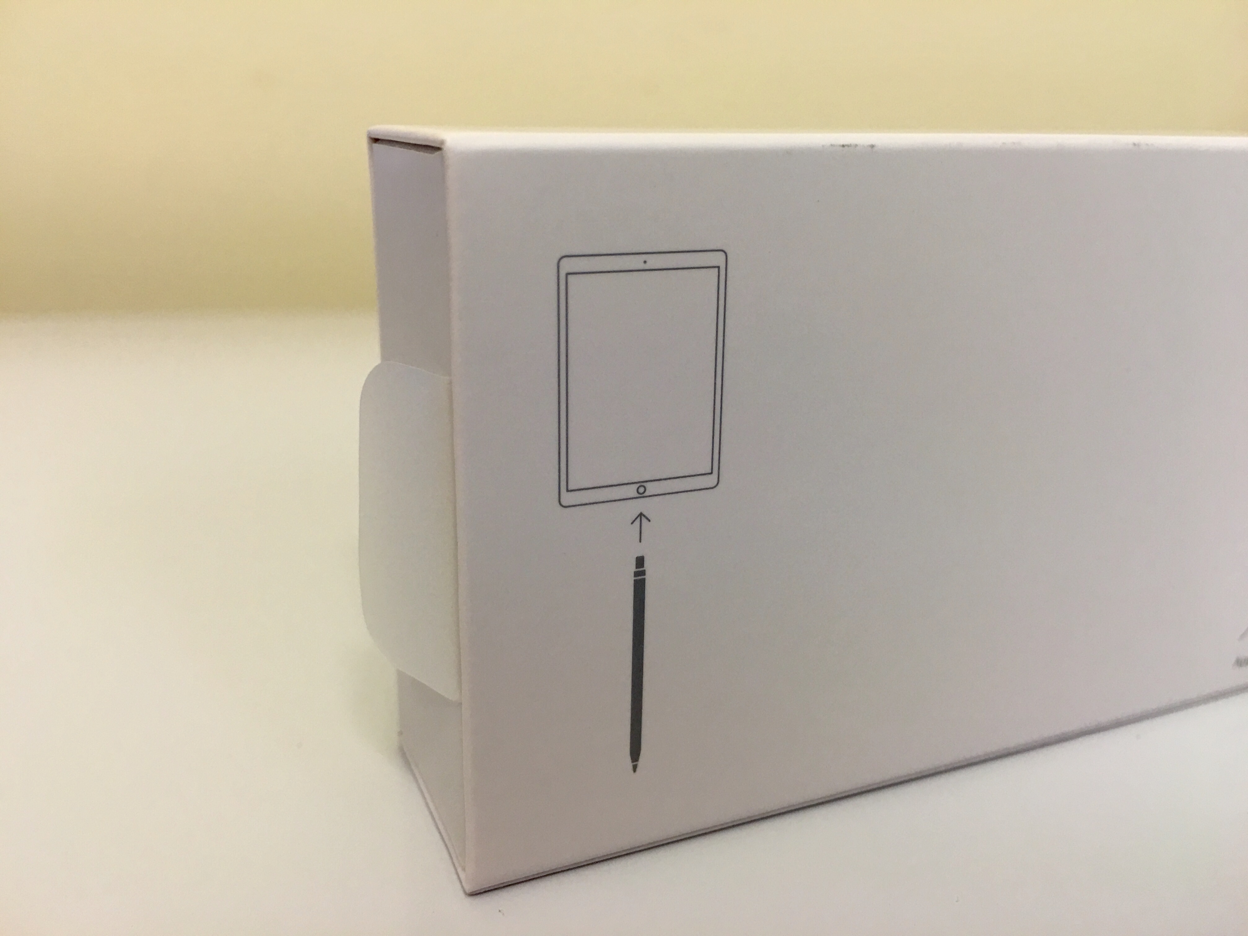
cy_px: 468
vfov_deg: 48.2
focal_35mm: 29
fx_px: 1046
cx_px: 624
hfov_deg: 61.7
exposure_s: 1/15
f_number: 2.2
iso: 25
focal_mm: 4.15
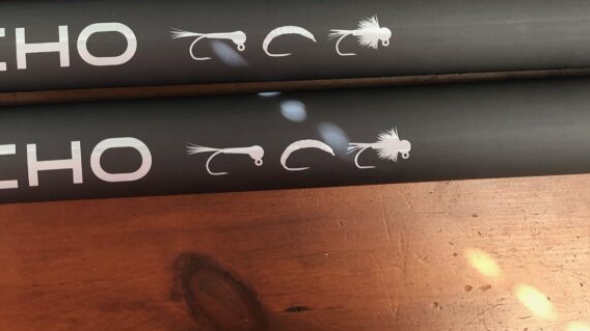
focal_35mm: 55
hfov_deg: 36.0
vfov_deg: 20.8
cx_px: 82
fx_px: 860
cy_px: -25
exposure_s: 1/17
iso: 40
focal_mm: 4
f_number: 1.8
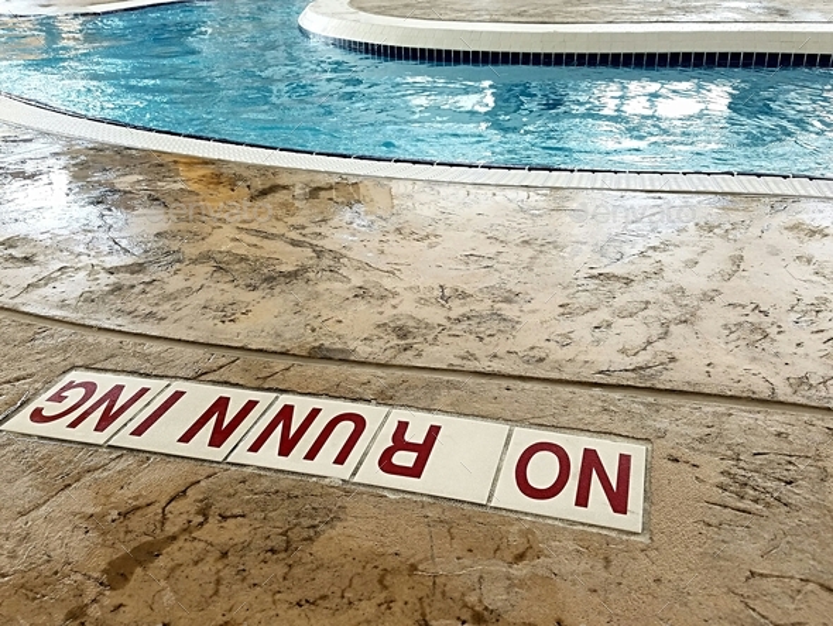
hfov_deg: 67.3
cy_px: 313
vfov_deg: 53.1
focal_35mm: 26
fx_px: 626
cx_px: 416
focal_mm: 4.2
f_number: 1.7
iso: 50
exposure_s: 1/142
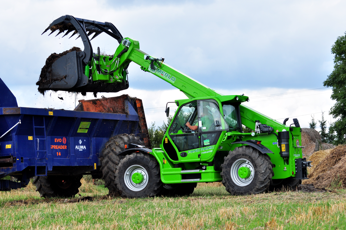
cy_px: 115
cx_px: 173
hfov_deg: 19.5
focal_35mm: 105
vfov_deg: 13.0
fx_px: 1008
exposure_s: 1/640
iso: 250
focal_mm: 70
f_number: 6.3
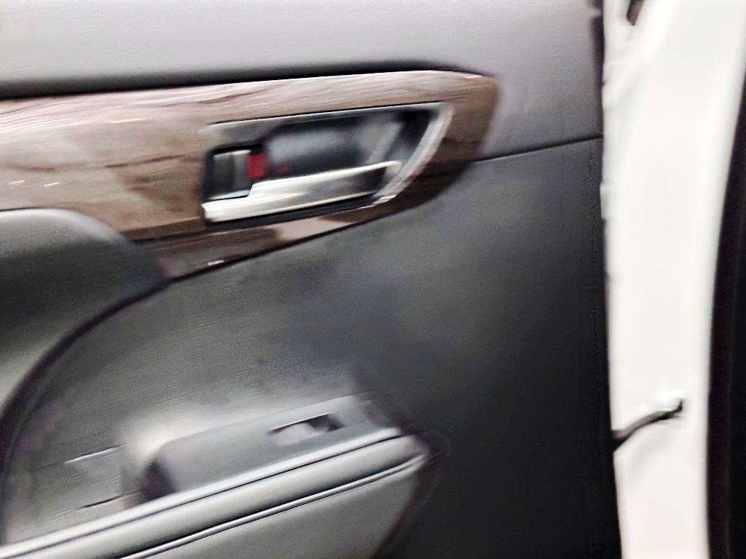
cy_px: 280
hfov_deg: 39.7
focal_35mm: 48
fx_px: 1034
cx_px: 373
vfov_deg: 30.3
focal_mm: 6.86
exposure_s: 1/24
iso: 640
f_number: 1.78
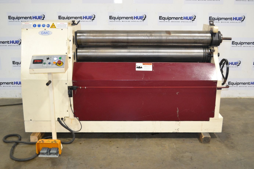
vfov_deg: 34.2
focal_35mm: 39
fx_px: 275
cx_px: 127
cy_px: 84
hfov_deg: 49.6
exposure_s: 1/60
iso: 1100
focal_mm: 26
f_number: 4.2
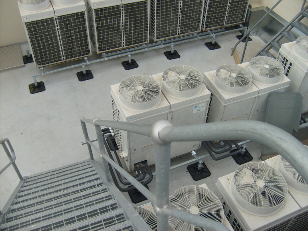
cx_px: 154
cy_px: 116
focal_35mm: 35
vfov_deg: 40.7
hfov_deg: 52.6
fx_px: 311
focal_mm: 5.8
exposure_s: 1/125
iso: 80
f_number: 7.1
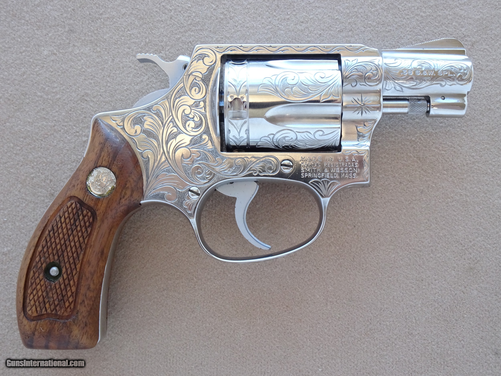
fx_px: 550
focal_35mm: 38
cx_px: 250
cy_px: 188
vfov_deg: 37.7
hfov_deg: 49.0
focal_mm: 6.56
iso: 200
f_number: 4
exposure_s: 1/40
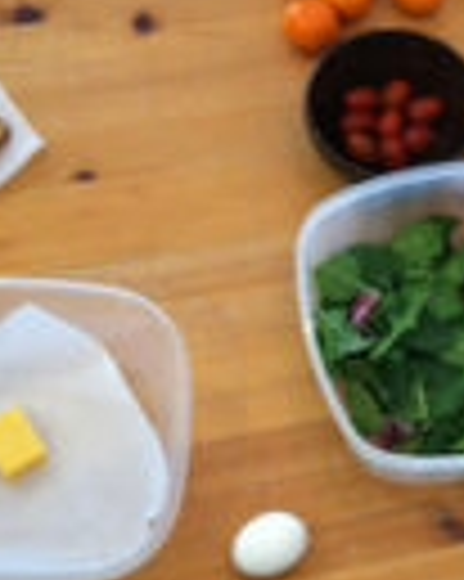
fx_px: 1822
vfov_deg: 18.1
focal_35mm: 106
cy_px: 265
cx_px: 419
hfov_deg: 14.4
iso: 125
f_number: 2.8
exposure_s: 1/15
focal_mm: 3.85
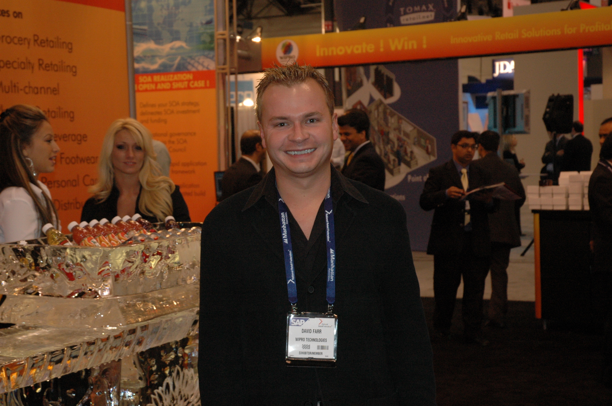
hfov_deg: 29.3
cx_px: 306
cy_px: 203
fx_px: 1172
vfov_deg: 19.7
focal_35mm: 69
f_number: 5.6
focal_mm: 46
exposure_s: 1/60
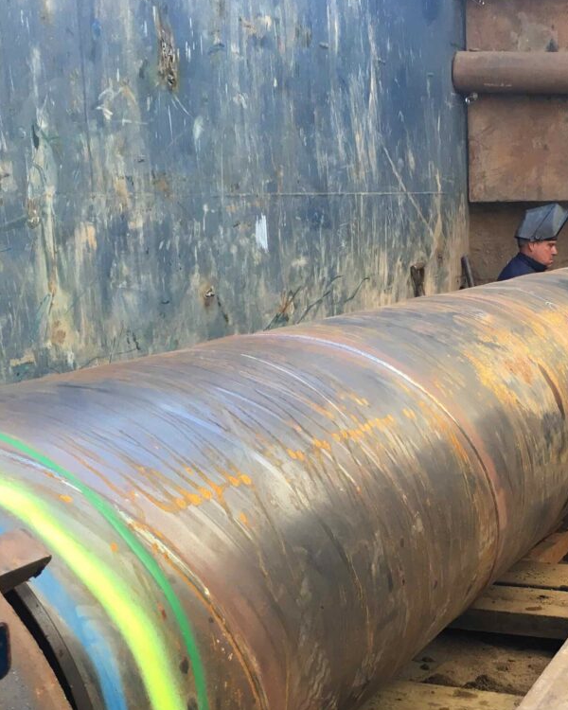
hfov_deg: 25.6
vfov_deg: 31.9
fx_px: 1219
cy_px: 524
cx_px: 483
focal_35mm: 58
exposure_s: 1/40
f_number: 2.2
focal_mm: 4.15
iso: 25
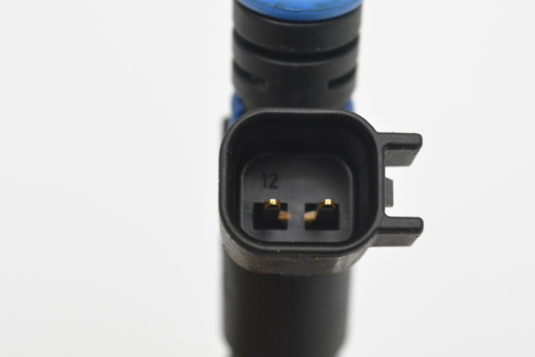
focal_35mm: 115
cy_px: 129
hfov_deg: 17.8
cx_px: 307
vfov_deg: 11.9
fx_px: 1704
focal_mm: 55
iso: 2500
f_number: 8
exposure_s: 1/250
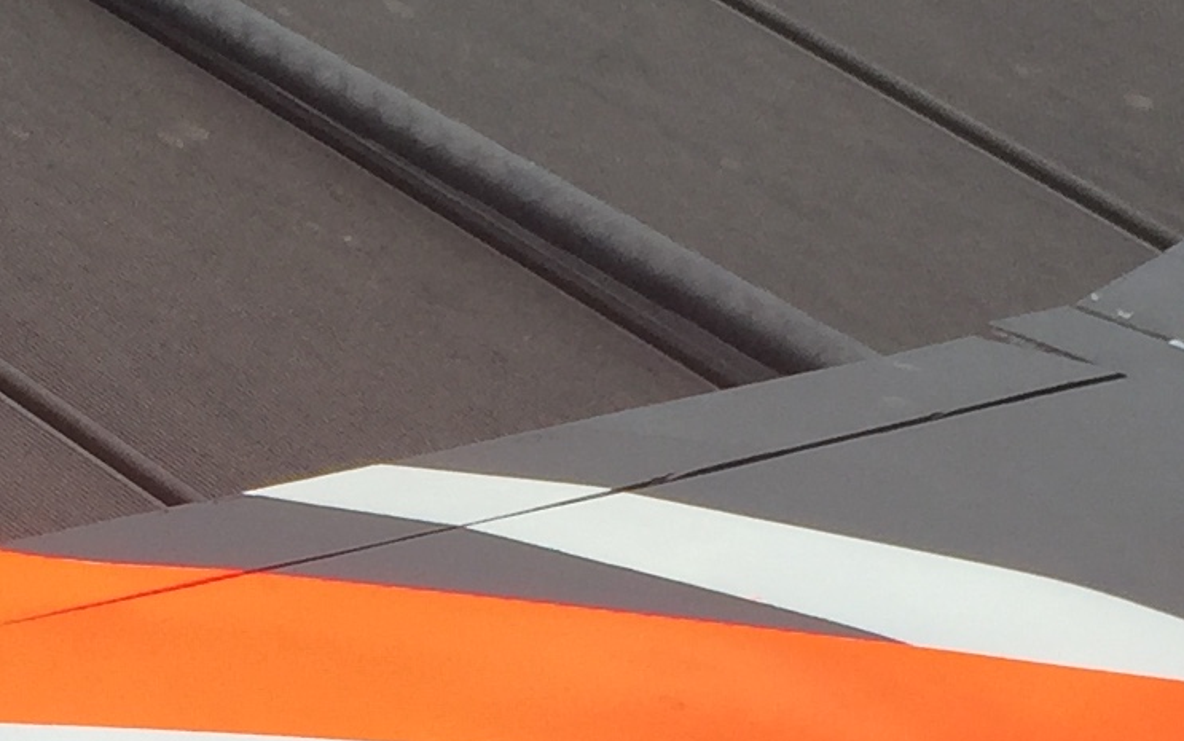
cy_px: 765
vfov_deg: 9.6
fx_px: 4358
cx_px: 344
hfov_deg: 15.4
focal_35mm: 135
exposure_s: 1/1068
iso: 32
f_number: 2.2
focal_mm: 4.15
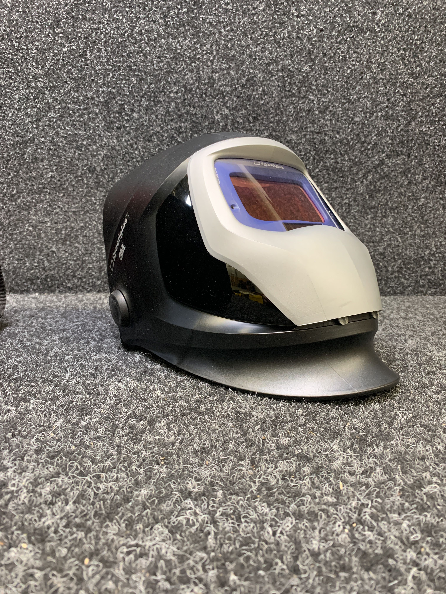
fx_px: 447
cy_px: 297
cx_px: 223
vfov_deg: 67.3
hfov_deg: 53.1
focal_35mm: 26
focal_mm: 4.25
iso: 200
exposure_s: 1/60
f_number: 1.8
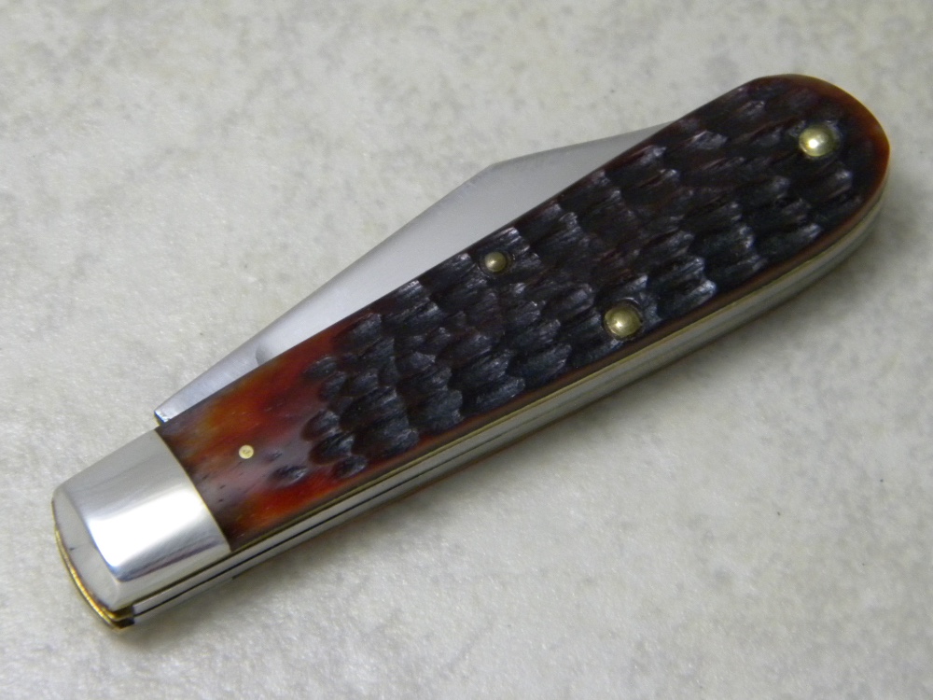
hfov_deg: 13.3
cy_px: 350
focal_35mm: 148
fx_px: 3989
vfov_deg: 10.0
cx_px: 466
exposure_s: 1/21.2
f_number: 5
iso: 400
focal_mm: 26.8
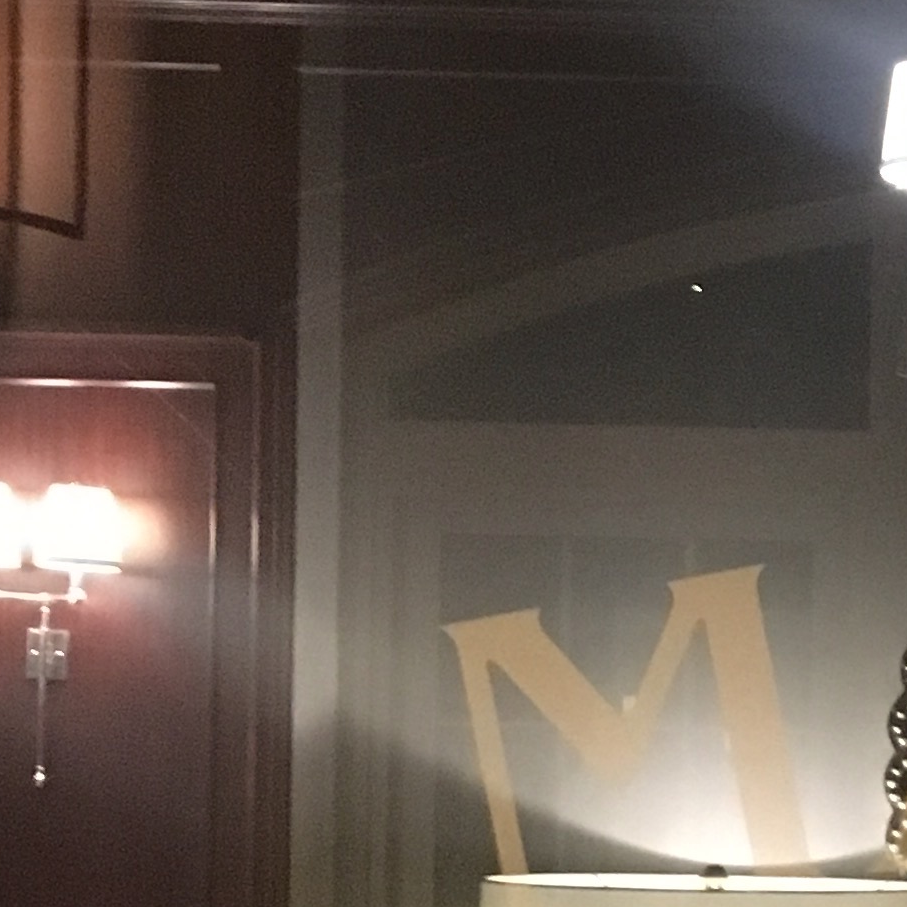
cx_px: 1489
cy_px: 796
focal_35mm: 114
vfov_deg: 15.1
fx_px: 3379
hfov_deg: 14.0
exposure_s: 1/15
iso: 320
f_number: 2.2
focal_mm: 4.15
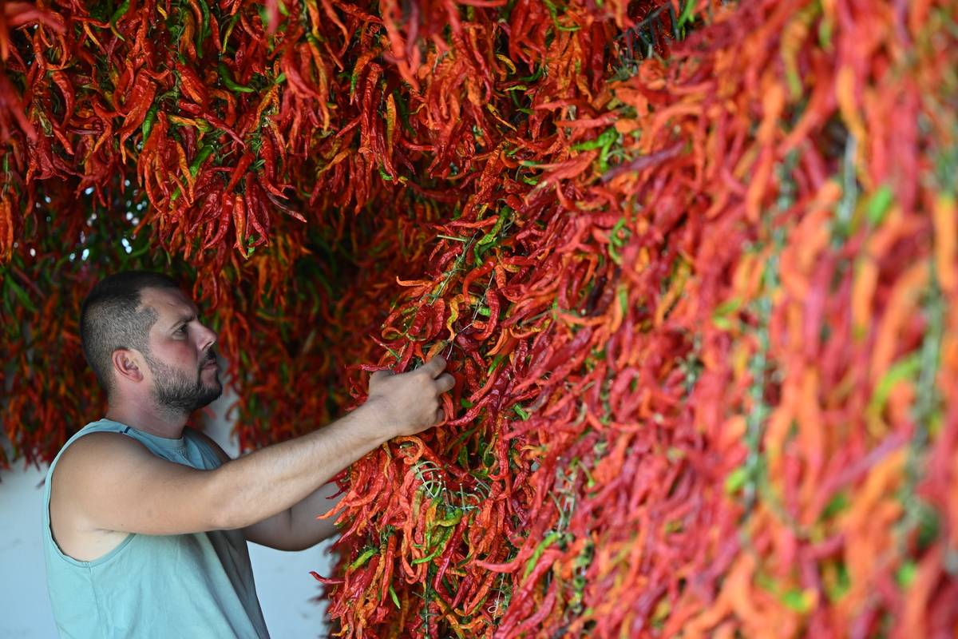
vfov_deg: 19.5
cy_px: 320
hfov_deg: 28.8
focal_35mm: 70
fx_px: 1863
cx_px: 479
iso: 1600
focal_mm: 70
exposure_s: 1/1600
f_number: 3.2
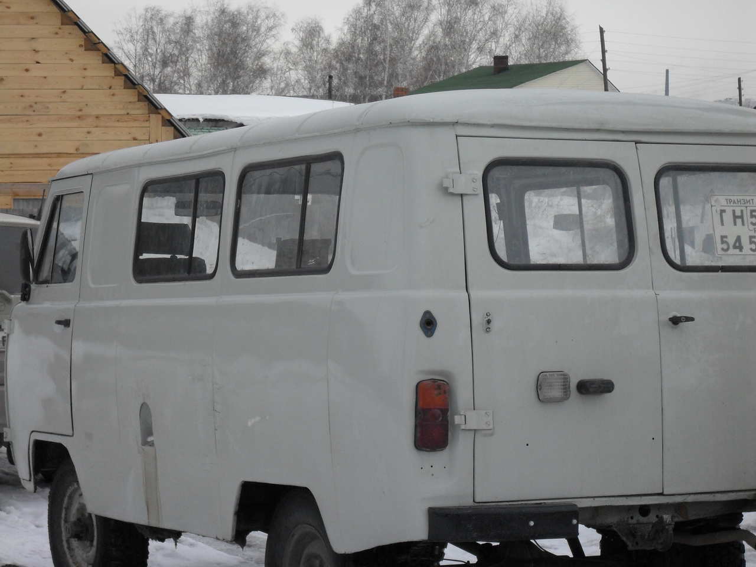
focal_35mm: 114
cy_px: 284
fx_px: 2490
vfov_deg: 13.0
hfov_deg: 17.3
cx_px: 378
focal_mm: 18.9
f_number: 5.2
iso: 80
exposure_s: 1/350
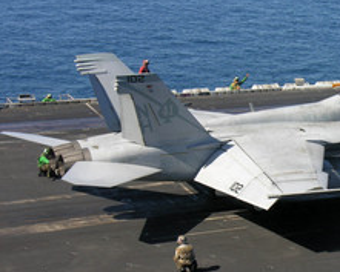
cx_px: 295
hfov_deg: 12.6
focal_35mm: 152
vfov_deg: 10.2
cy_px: 186
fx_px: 1530
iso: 50
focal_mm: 21.8
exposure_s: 1/170
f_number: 6.2
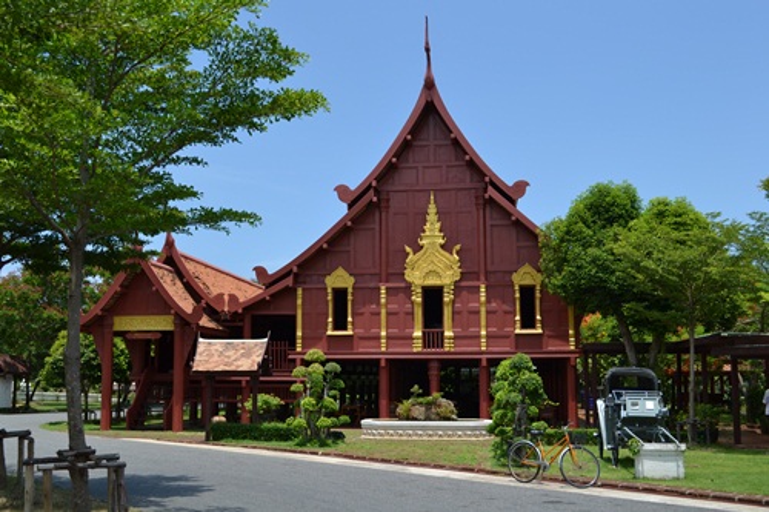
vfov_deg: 34.2
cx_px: 384
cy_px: 256
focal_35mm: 39
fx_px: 833
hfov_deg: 49.6
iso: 100
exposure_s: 1/250
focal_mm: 26
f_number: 8
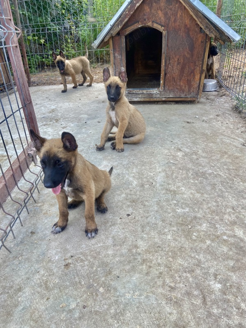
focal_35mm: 26
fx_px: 246
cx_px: 123
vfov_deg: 67.3
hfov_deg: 53.1
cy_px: 164
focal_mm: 4.25
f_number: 1.8
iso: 32
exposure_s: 1/467
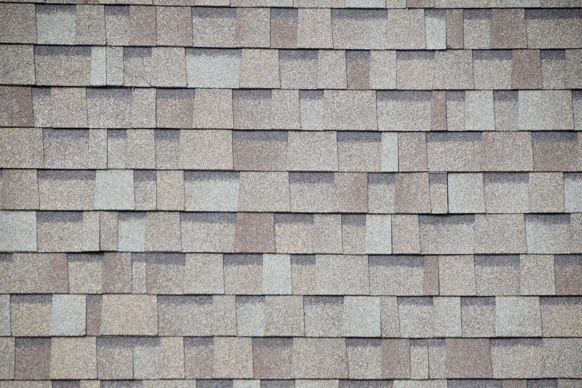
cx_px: 291
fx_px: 3758
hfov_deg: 8.9
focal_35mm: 232
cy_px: 194
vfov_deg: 5.9
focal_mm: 155
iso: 720
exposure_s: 1/1000
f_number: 6
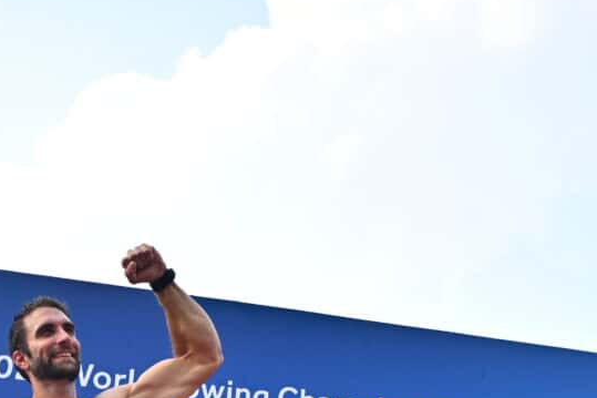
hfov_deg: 25.7
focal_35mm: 76
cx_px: 48
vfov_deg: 15.5
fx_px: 1260
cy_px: 706
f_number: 1.8
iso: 64
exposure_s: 1/1000
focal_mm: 20
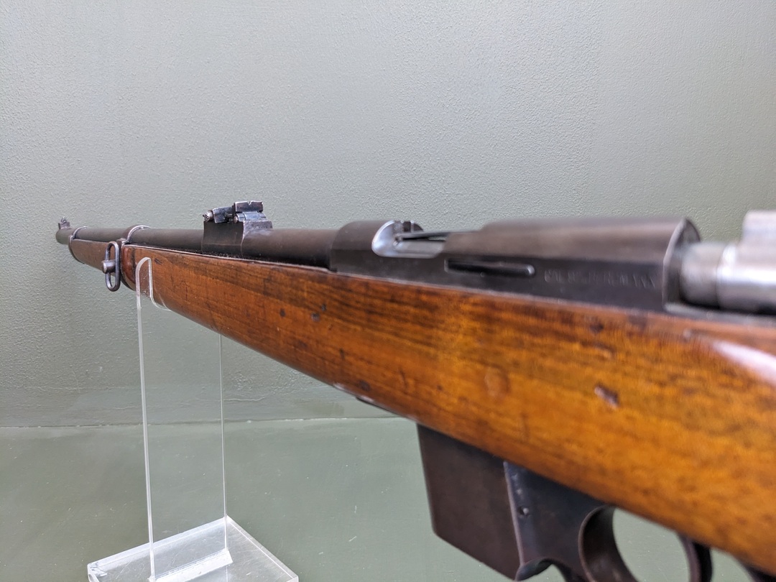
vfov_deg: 51.4
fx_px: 605
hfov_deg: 65.3
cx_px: 388
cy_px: 291
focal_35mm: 27
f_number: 1.73
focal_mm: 4.38
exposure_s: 1/24
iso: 189
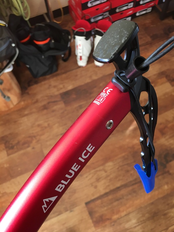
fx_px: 194
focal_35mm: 29
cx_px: 87
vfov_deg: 61.7
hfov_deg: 48.2
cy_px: 116
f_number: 2.2
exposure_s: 1/30
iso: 64
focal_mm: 4.15
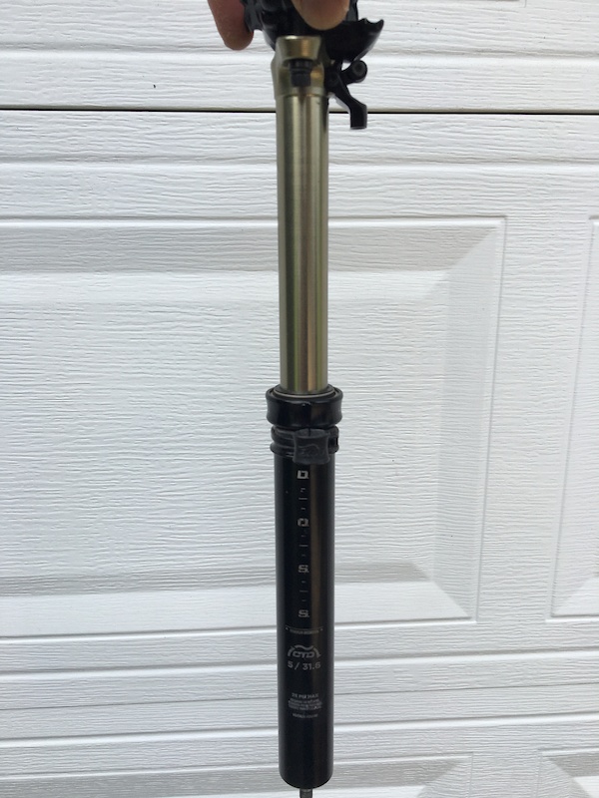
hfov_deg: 48.2
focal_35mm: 29
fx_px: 669
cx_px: 300
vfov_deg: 61.7
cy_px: 399
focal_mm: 4.15
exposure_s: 1/761
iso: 25
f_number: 2.2
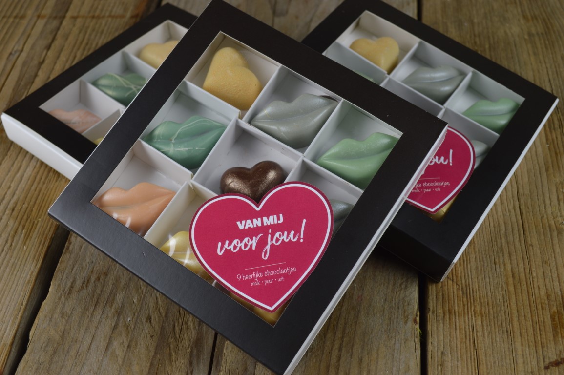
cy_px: 188
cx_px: 282
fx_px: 751
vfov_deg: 28.0
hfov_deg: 41.1
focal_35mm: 48
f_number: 6.3
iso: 100
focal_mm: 32
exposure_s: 1/13
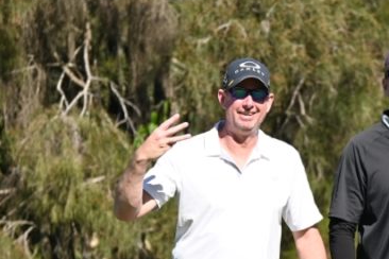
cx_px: 508
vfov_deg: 2.5
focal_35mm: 546
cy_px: 289
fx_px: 5899
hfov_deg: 3.8
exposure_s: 1/320
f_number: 6.3
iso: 100
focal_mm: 130
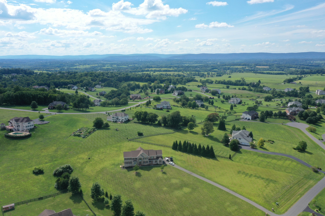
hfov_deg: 65.5
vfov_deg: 46.4
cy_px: 108
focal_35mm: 28
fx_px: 253
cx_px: 162
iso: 100
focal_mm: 10.26
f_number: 6.3
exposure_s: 1/500
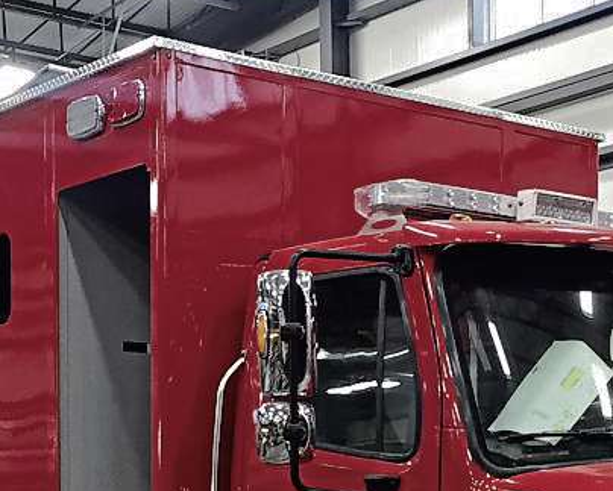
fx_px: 1525
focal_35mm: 84
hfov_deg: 22.7
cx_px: 316
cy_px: 524
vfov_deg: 17.7
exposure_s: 1/30
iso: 64
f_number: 2.2
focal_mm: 4.15
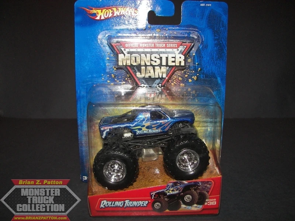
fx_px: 307
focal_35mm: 36
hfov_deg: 51.4
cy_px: 110
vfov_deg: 39.7
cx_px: 148
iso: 100
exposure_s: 1/30
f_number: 2.8
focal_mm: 6
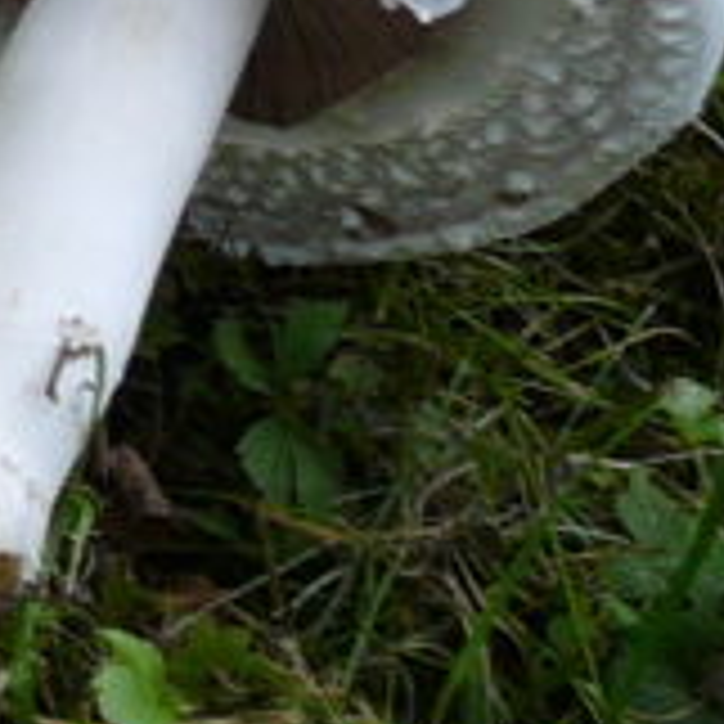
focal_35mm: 197
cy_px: -324
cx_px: -1529
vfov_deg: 8.7
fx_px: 4662
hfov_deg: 7.6
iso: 80
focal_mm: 5.2
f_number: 2.8
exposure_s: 1/400
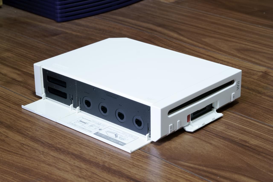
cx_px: 136
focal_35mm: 90
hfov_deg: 22.6
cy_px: 91
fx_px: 682
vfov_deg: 15.2
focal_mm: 60
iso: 100
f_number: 11
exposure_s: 1
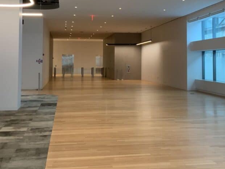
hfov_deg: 34.2
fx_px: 364
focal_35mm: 56
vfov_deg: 25.8
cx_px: 136
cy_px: 44
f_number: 1.8
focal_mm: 3
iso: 64
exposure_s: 1/60
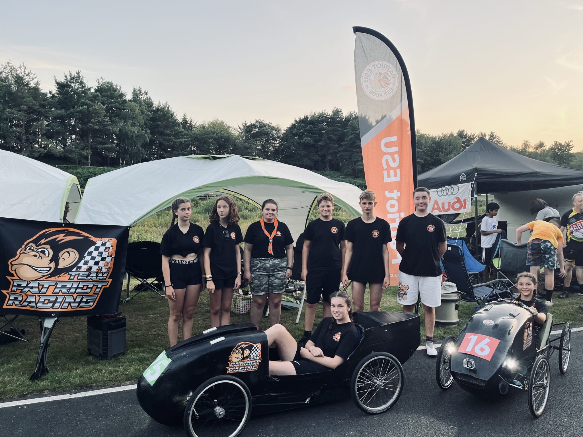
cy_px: 218
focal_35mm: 26
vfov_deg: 53.1
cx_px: 292
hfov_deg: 67.3
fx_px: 438
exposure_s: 1/121
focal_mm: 5.1
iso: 100
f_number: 1.6
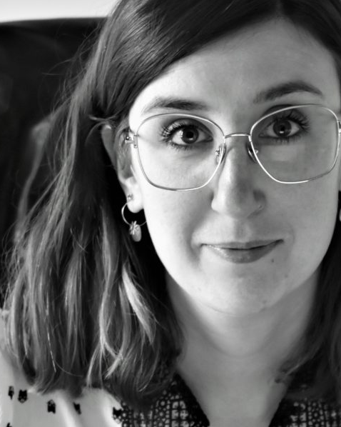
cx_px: 219
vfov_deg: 8.9
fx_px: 2739
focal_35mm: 217
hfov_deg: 7.1
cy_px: 359
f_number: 2.8
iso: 1100
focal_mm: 60
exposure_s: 1/125
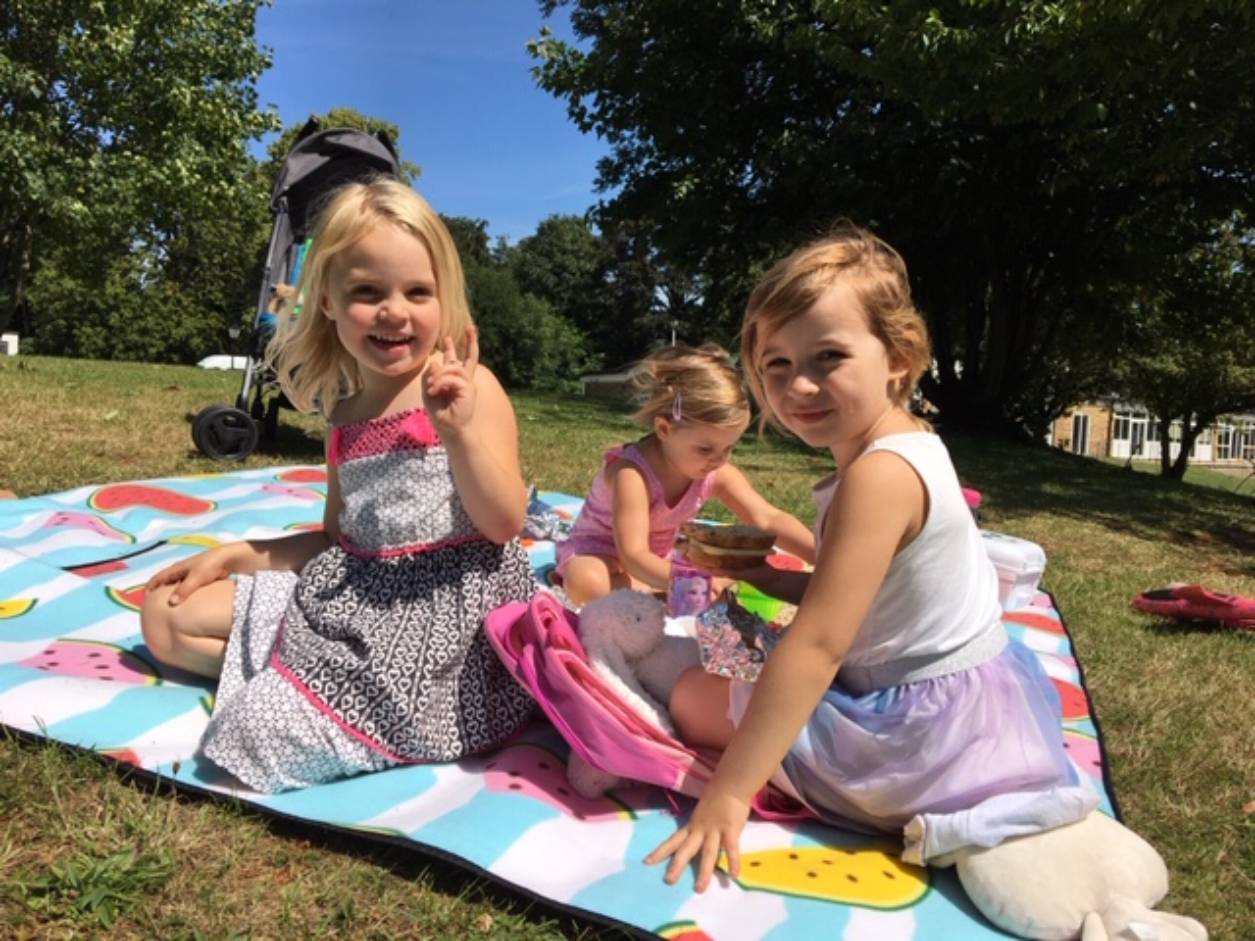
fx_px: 1051
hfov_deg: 61.7
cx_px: 628
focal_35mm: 29
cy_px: 470
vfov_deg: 48.2
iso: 25
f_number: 2.2
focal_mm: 4.15
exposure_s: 1/2404
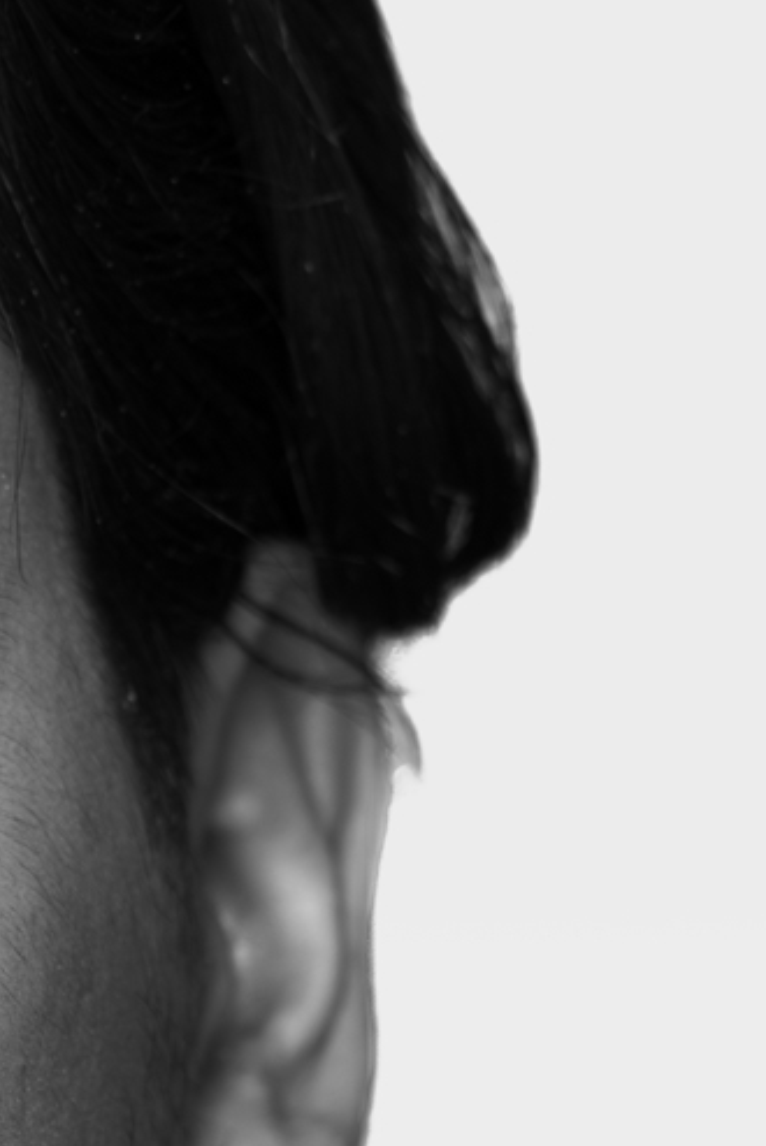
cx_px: -704
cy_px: 1784
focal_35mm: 430
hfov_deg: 3.2
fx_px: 13704
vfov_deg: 4.8
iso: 125
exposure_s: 1/125
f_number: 4
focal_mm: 85
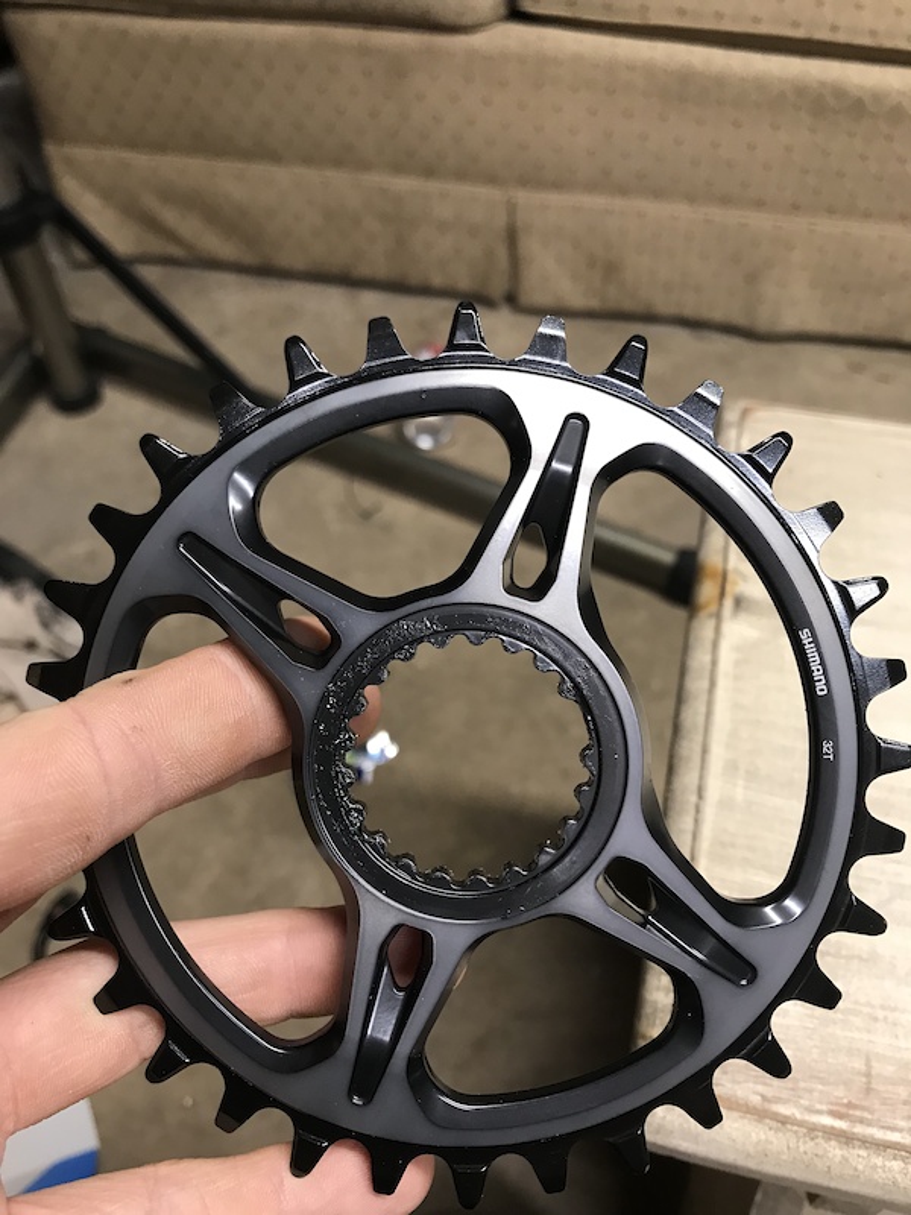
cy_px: 608
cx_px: 456
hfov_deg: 49.7
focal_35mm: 28
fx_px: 983
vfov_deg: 63.4
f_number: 1.8
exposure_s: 1/24
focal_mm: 3.99
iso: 40
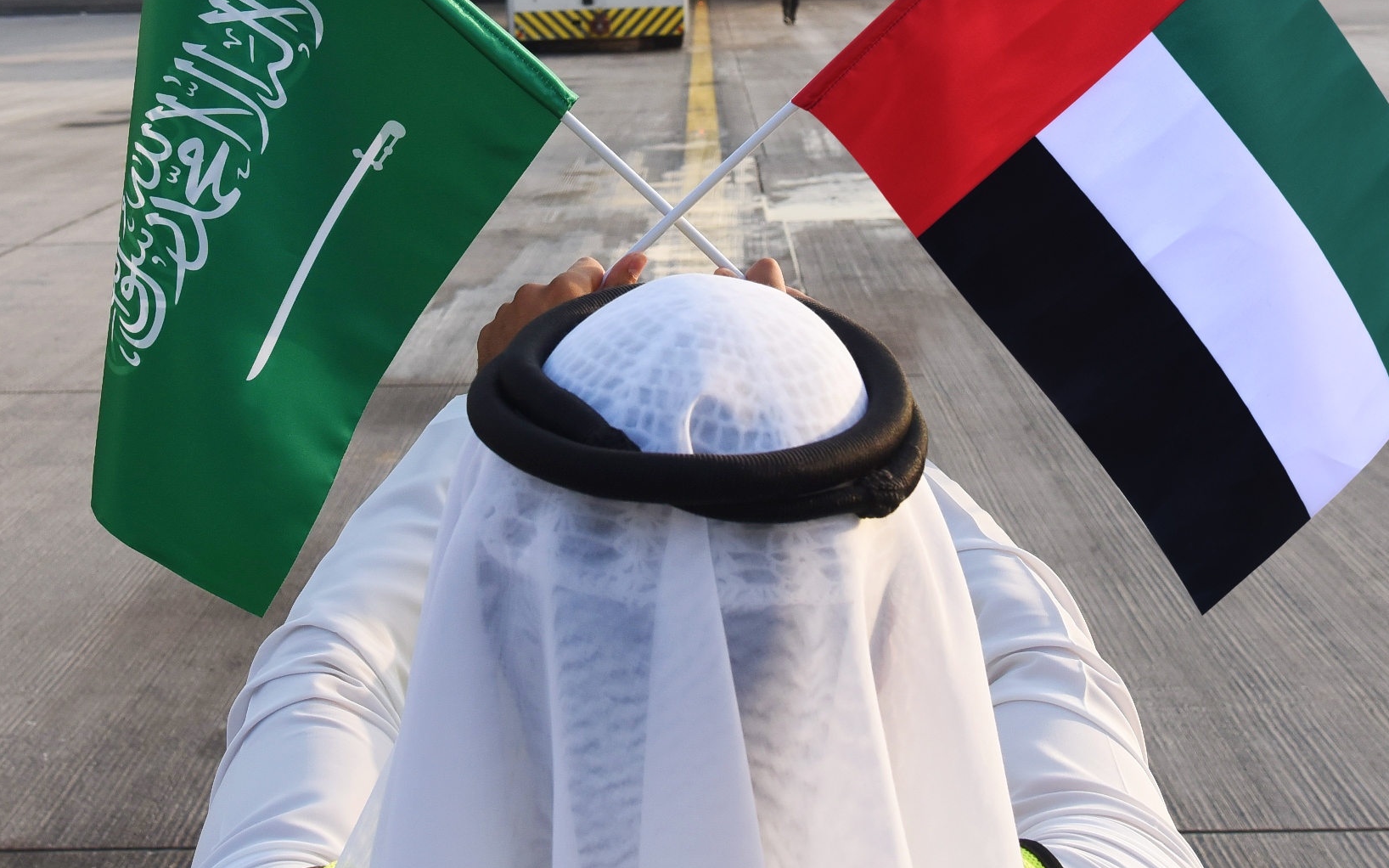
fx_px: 2271
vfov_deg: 21.2
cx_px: 635
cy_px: 111
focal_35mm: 60
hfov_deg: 34.0
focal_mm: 32
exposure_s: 1/500
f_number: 9
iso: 800
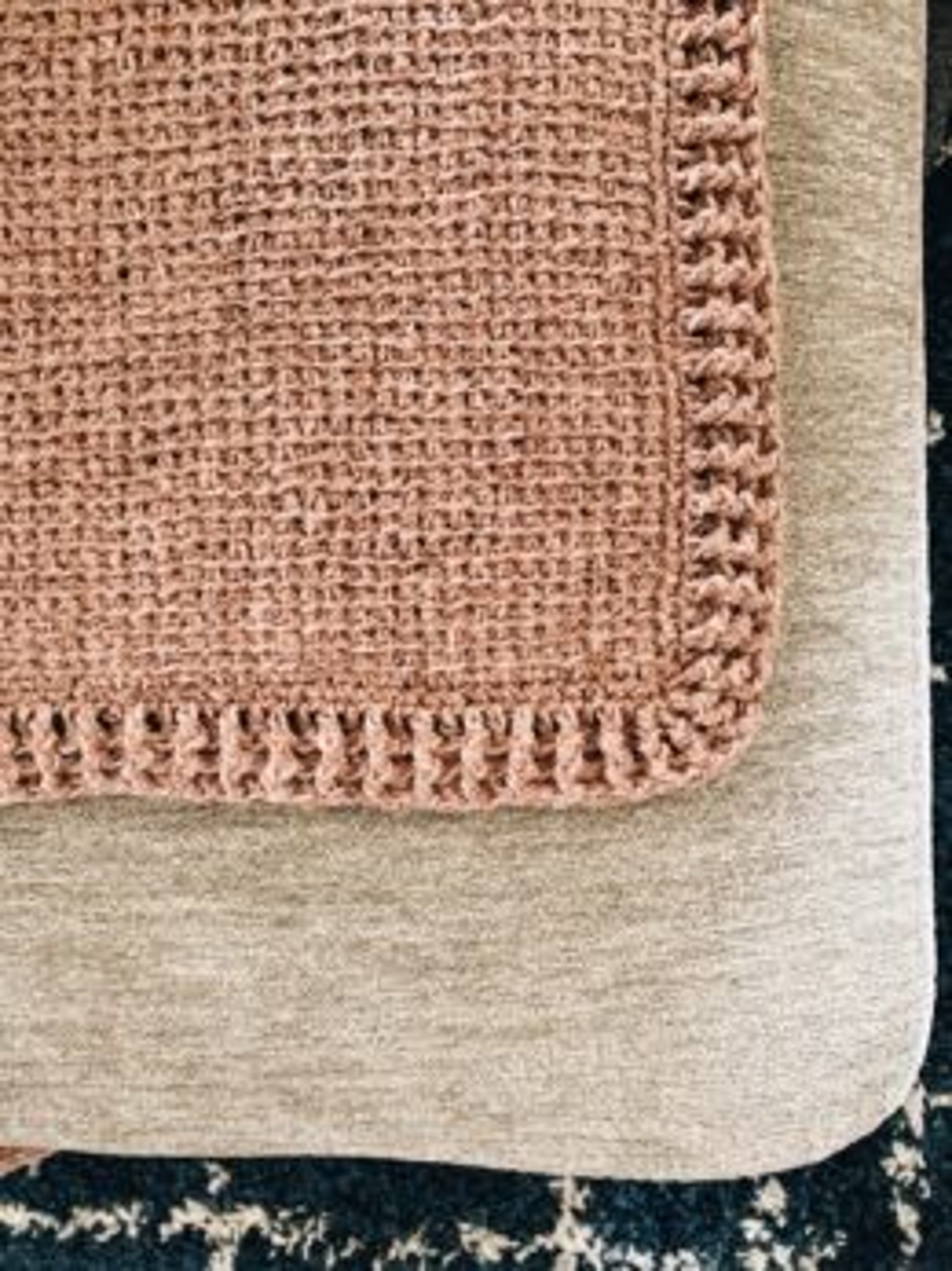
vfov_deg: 67.3
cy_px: 636
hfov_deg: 53.0
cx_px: 476
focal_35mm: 26
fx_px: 954
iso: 400
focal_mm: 4.25
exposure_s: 1/40
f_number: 1.8
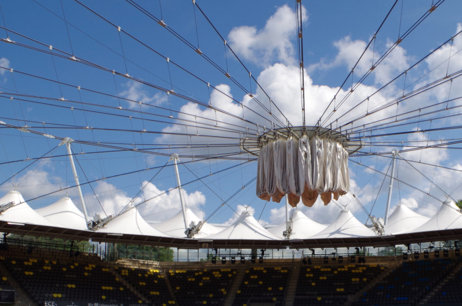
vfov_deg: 29.1
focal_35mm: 45
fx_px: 576
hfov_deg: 43.3
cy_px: 245
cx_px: 292
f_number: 11
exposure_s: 1/180
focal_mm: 18
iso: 100
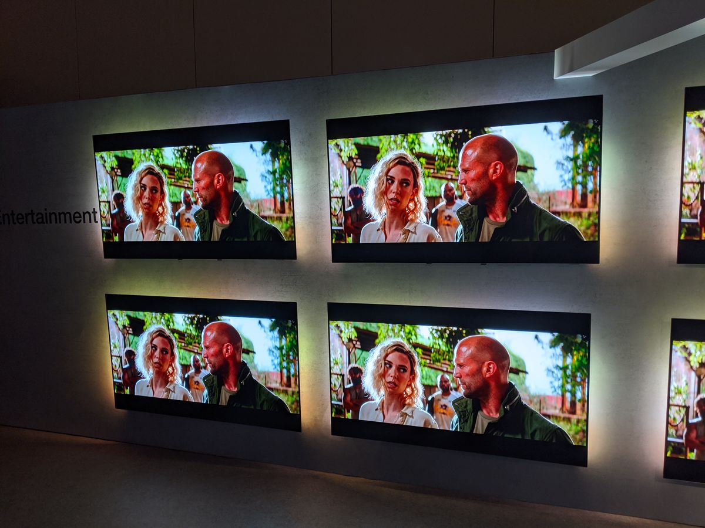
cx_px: 352
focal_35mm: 27
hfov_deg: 65.3
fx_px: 550
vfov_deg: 51.4
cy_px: 264
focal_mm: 4.44
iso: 66
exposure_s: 1/40
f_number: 1.8
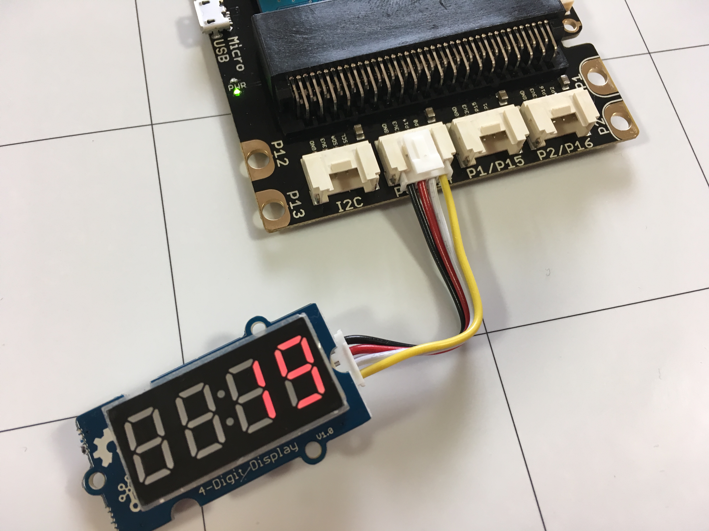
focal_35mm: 29
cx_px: 354
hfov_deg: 61.7
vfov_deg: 48.2
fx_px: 594
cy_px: 266
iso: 50
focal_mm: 4.15
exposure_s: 1/30
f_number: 2.2
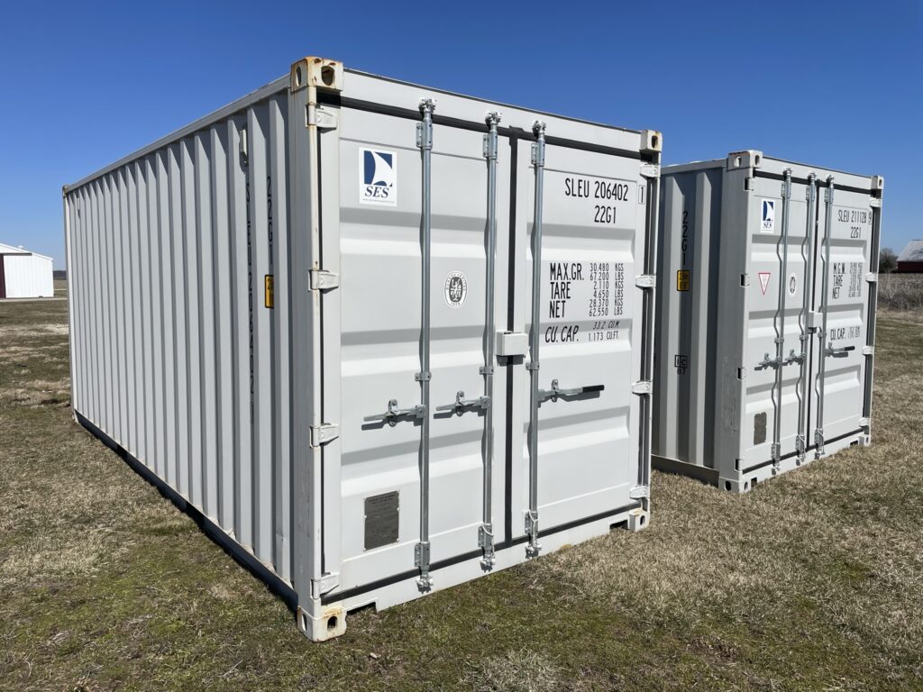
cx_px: 462
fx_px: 693
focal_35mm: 26
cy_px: 346
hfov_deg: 67.3
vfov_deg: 53.1
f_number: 1.6
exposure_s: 1/9091
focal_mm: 4.2
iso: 32
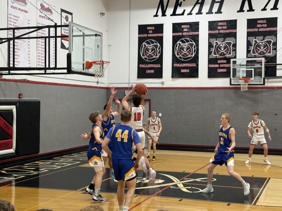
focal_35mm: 57
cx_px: 142
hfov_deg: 33.8
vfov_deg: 25.7
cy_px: 104
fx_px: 464
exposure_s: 1/60
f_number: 1.78
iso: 80
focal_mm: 6.76
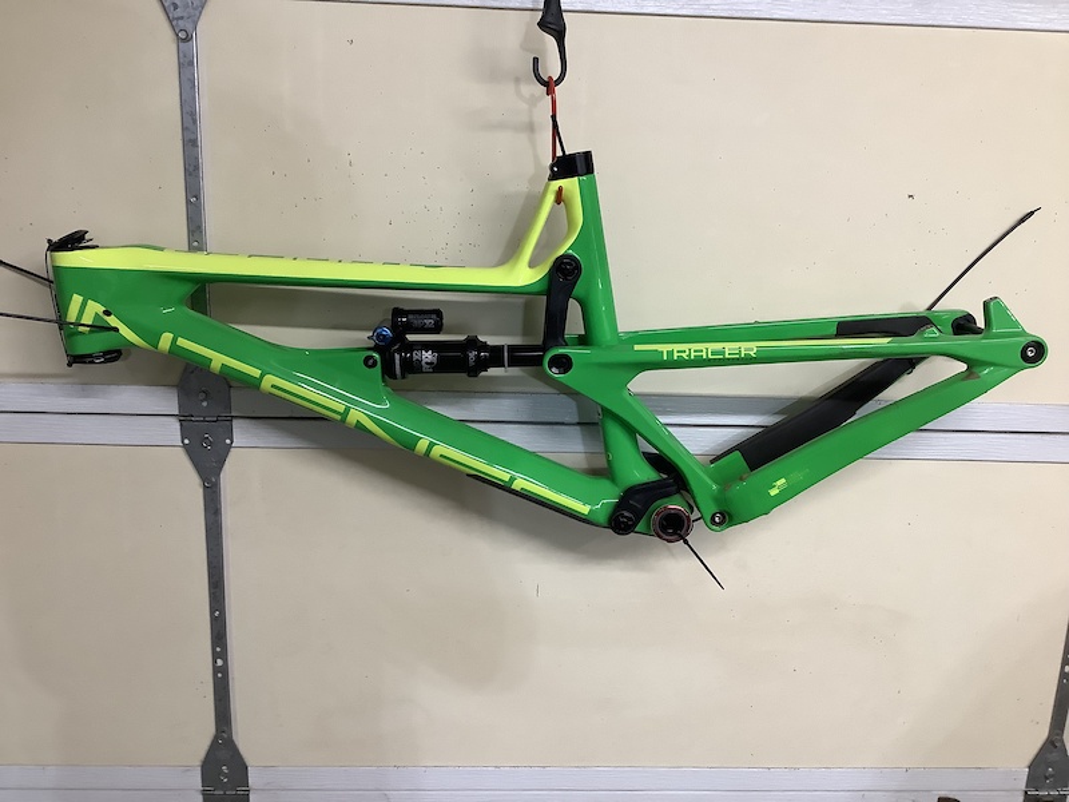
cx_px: 534
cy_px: 401
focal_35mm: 31
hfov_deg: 58.4
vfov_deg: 45.4
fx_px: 957
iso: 160
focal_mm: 3.3
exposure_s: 1/60
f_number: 2.4
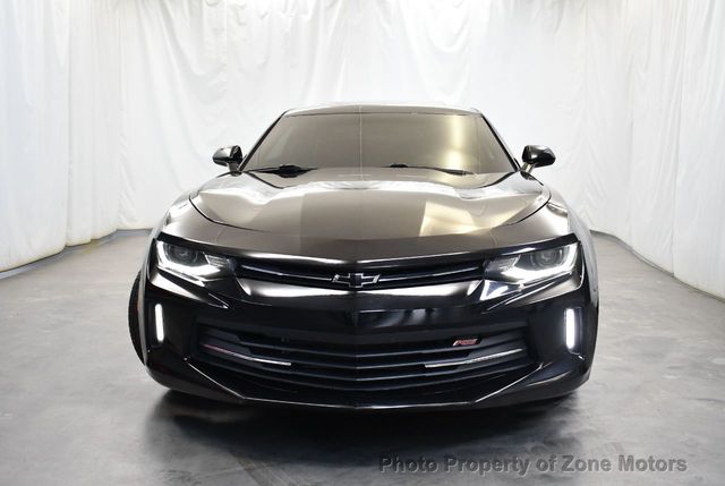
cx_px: 362
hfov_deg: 53.1
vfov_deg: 37.0
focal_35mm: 36
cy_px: 243
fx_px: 726
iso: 1400
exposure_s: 1/125
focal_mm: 18
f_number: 3.5
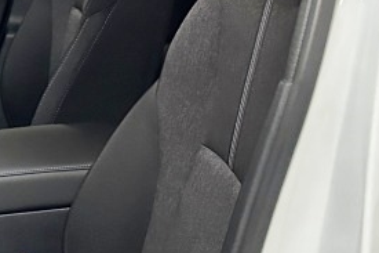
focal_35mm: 93
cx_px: -207
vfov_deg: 14.6
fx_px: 978
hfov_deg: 19.0
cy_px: 195
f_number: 1.78
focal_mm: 6.86
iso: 640
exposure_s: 1/60
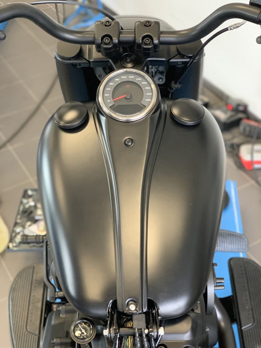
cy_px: 174
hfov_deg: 28.0
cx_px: 130
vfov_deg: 36.8
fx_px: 523
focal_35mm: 52
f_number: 2.4
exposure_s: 1/60
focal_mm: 6
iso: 250
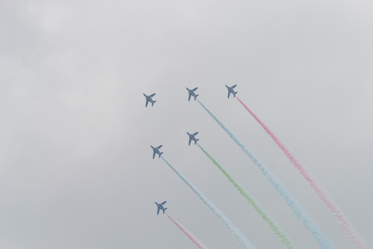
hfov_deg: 10.9
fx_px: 1958
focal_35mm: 189
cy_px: 124
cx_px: 186
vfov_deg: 7.3
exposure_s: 1/1000
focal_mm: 70
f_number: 5.6
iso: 160
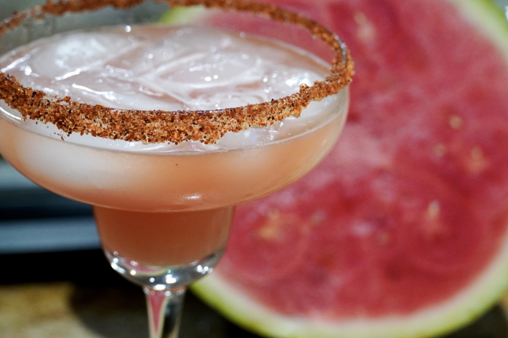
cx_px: 227
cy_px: 146
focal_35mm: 104
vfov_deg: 13.2
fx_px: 1462
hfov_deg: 19.7
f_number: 5.6
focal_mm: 57
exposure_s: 1/100
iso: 1600
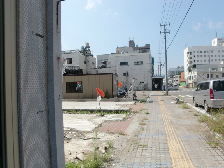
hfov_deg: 63.4
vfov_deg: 49.7
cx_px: 112
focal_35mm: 28
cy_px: 84
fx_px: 181
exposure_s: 1/200
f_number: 7.8
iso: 64
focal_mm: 4.65
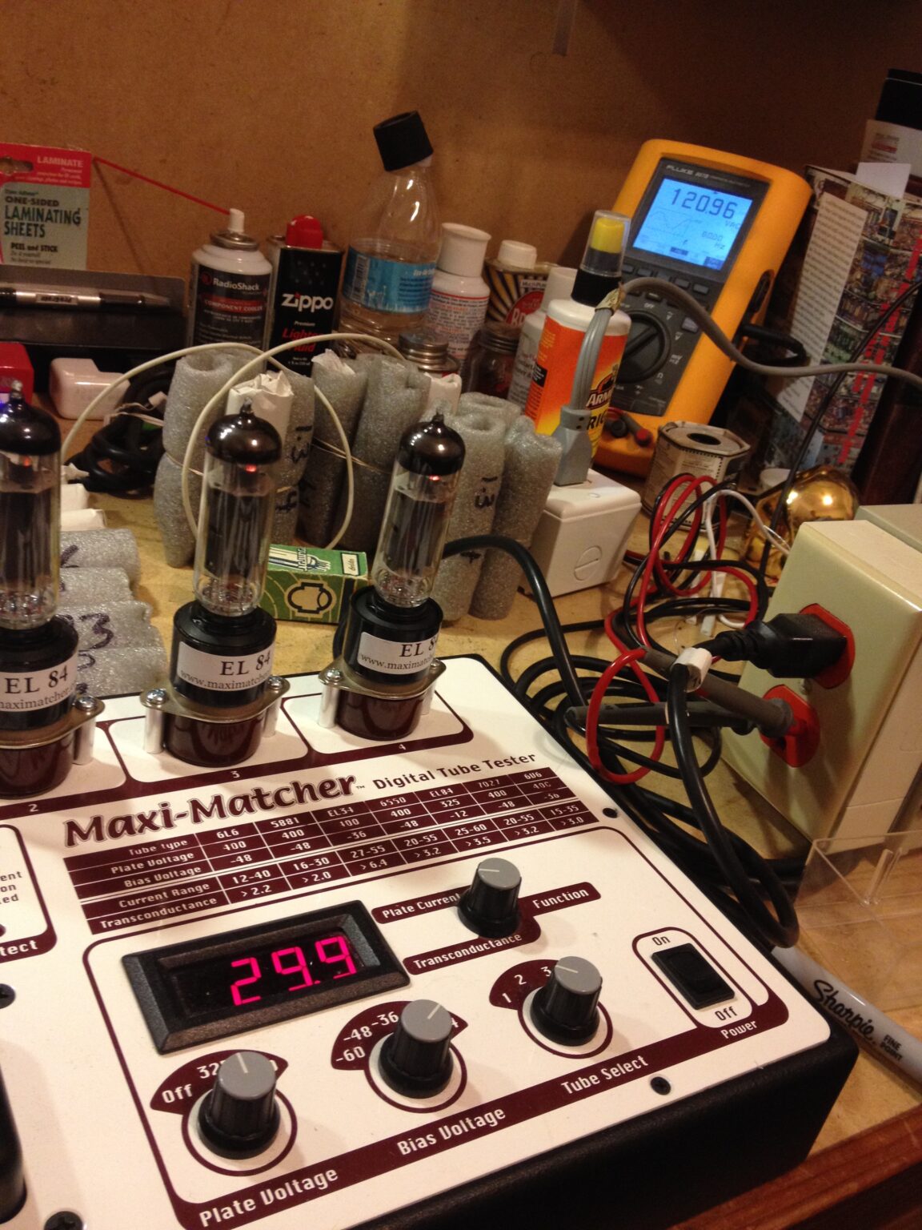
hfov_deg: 40.7
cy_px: 615
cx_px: 461
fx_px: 1243
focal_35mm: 35
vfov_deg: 52.6
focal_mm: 4.28
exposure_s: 1/20
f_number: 2.4
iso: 160
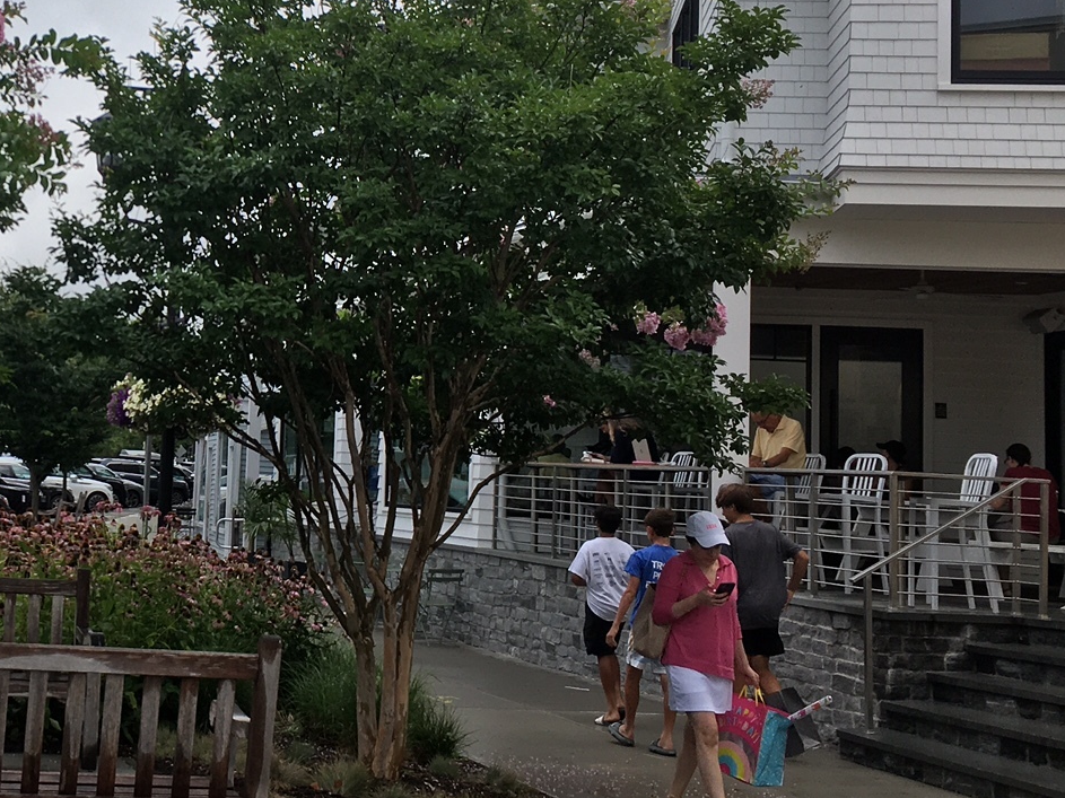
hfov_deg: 29.7
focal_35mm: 62
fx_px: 1907
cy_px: 246
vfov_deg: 23.5
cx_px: 77
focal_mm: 4.15
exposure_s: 1/1748
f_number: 2.2
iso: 25
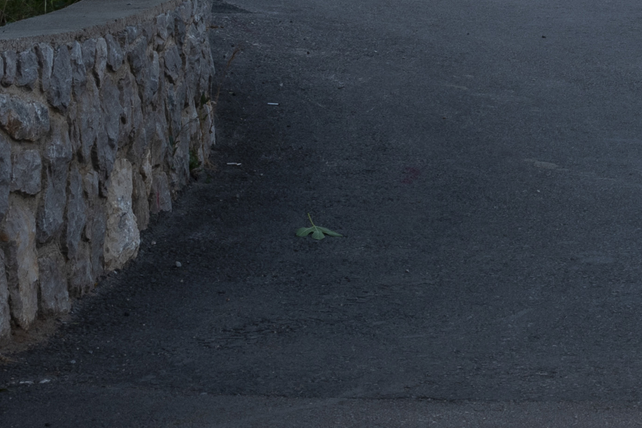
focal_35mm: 218
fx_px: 3889
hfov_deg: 8.9
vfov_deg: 6.1
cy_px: -439
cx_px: 1292
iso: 100
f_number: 16
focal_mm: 50
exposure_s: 1/2
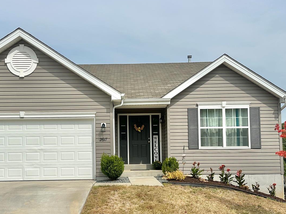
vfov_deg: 39.4
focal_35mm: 36
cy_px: 131
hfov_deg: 51.0
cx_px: 114
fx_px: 297
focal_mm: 6.86
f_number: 1.78
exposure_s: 1/8929
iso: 80
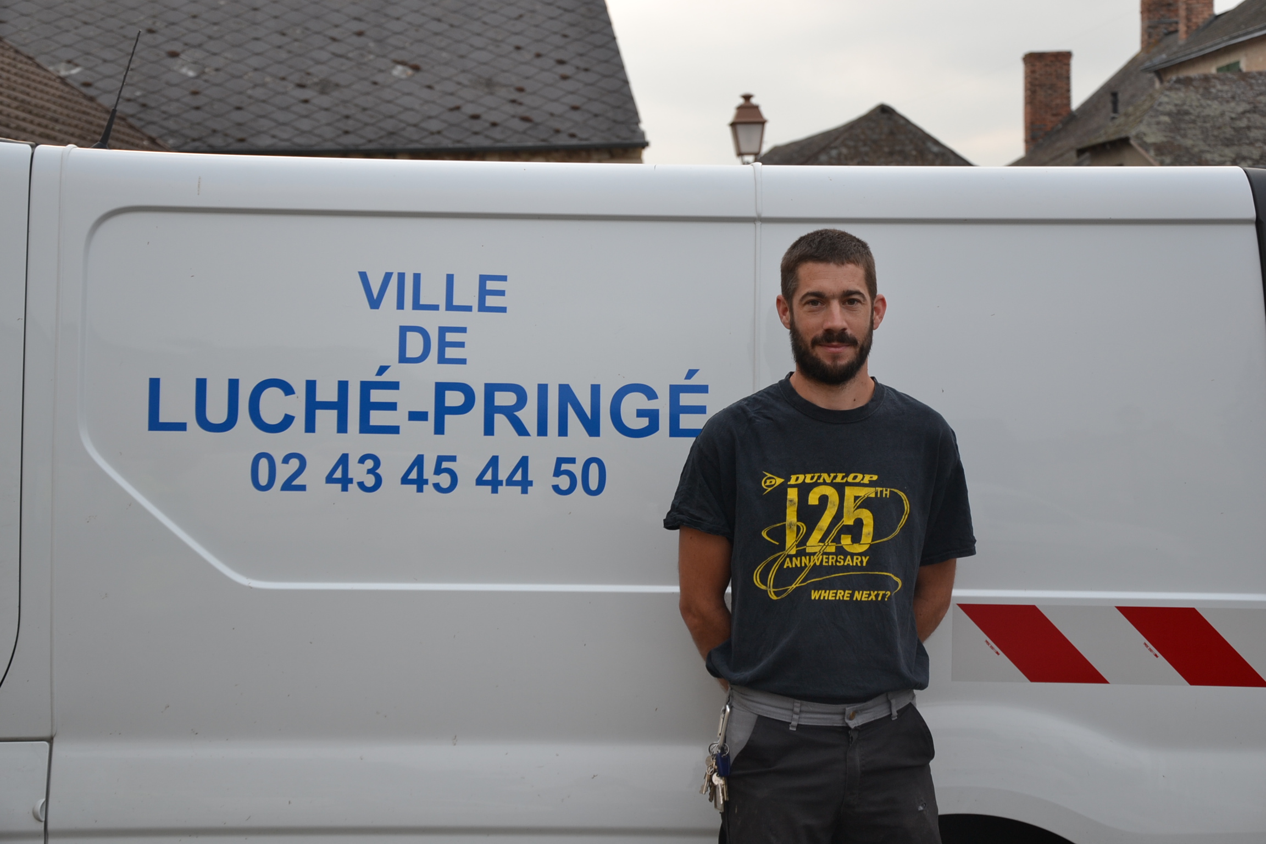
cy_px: 422
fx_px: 2374
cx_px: 633
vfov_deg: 20.2
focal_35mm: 68
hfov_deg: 29.9
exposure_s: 1/60
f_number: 5.6
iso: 160
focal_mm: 45
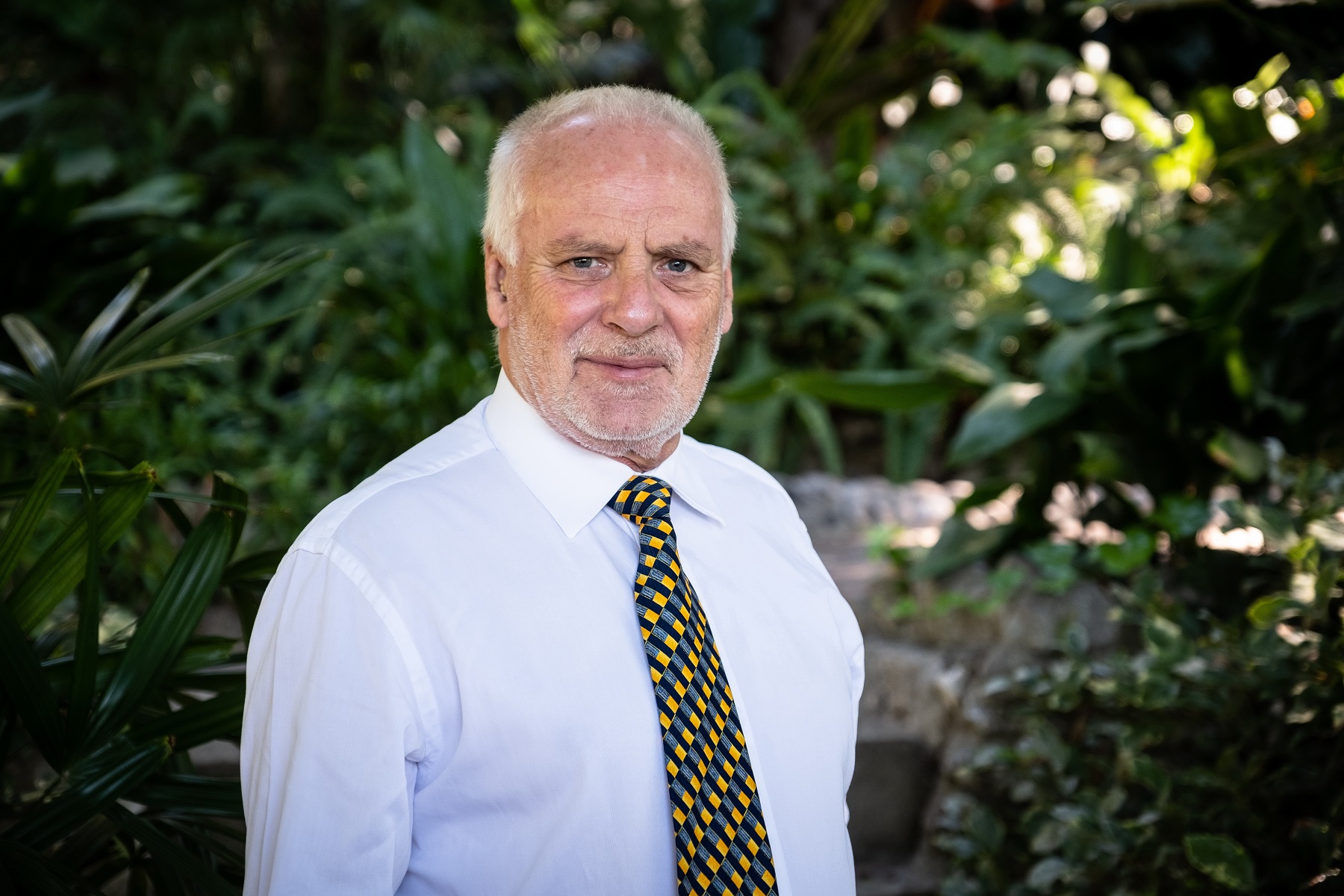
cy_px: 448
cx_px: 672
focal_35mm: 73
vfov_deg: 18.7
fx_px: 2725
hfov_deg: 27.7
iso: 320
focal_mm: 48.5
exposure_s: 1/105
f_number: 2.8
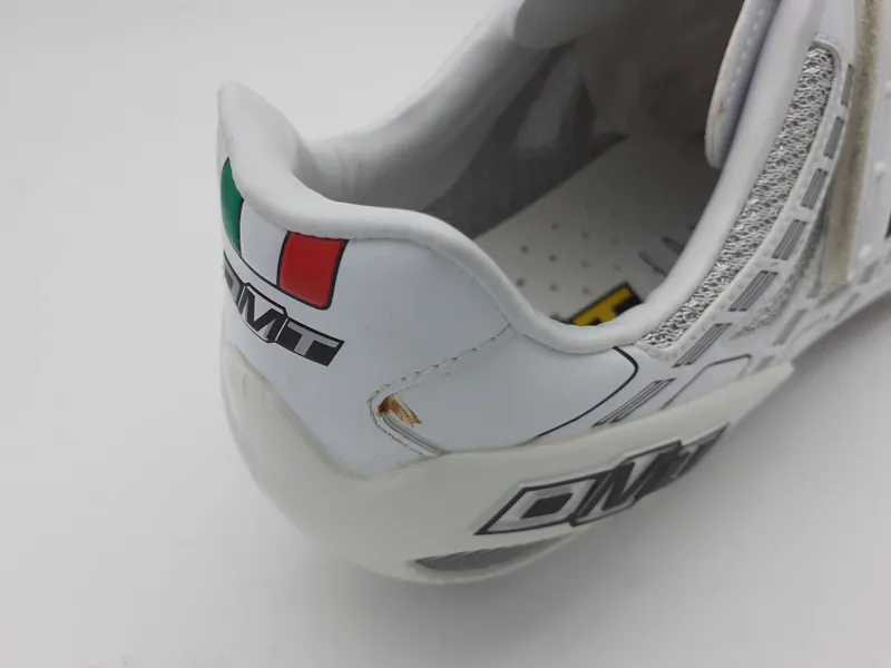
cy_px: 334
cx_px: 446
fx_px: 695
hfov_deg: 65.3
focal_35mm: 27
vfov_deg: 51.4
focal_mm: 3.6
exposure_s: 1/311
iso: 40
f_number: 1.9
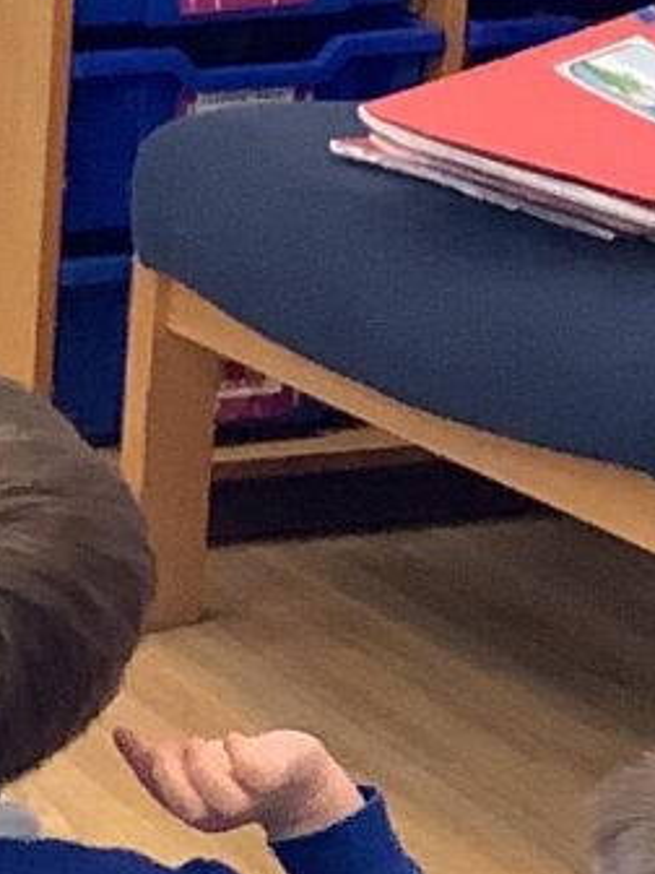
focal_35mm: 189
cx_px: -964
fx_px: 4768
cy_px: 62
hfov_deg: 7.3
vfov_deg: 10.4
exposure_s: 1/60
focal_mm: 3.3
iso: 125
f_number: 2.4
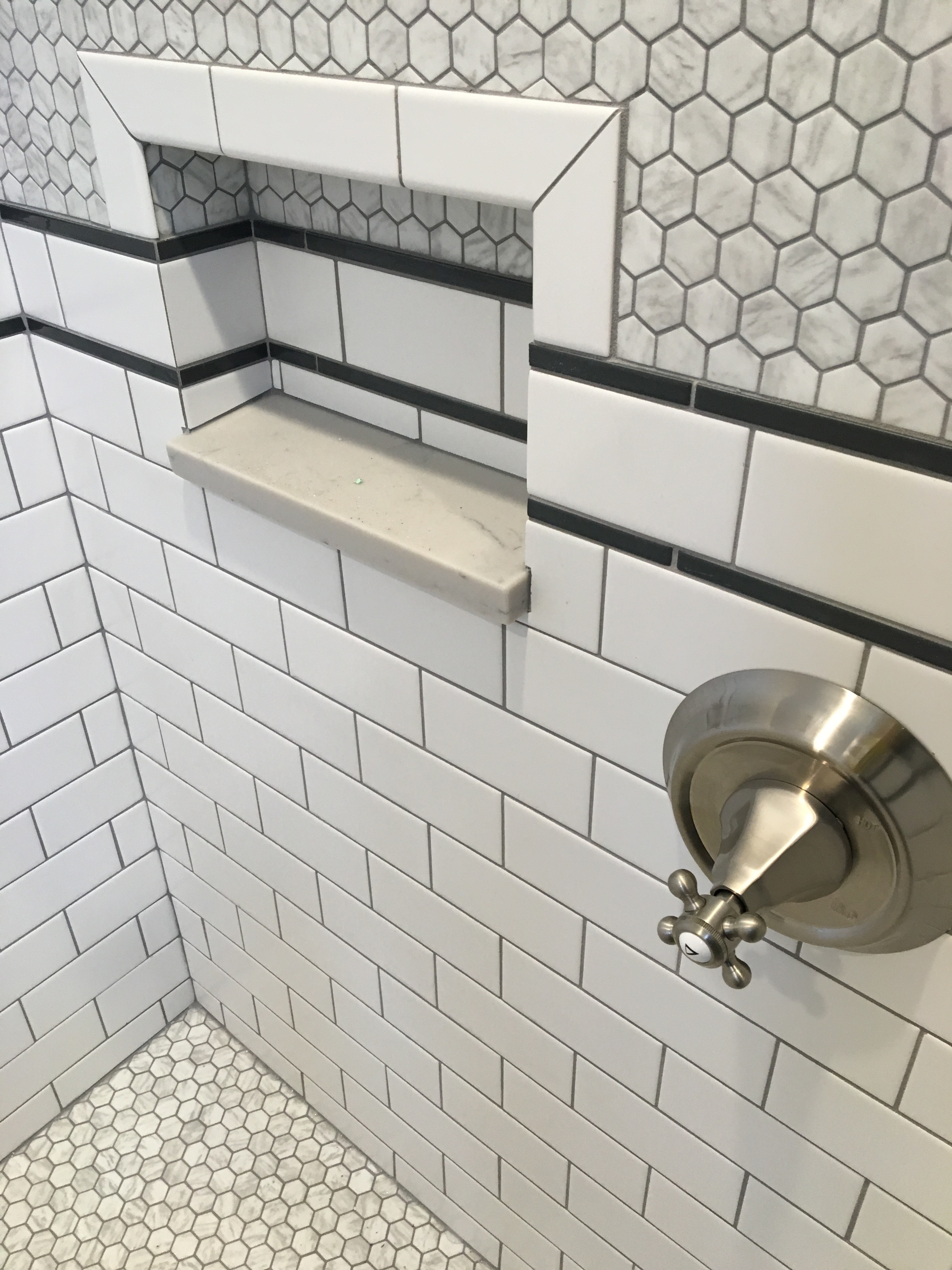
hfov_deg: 48.2
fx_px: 1063
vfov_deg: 61.7
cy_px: 635
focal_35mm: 29
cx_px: 476
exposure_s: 1/30
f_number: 2.2
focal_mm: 4.15
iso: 40
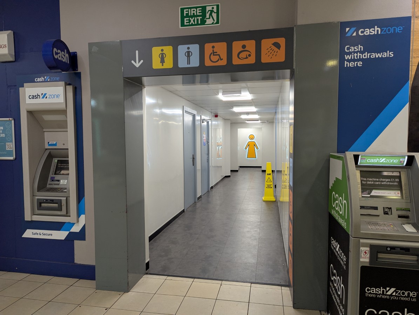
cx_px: 210
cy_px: 158
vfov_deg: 56.9
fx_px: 291
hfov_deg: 71.5
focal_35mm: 24
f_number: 1.85
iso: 101
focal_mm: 6.81
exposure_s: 1/100
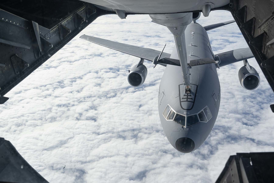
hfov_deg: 63.7
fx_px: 221
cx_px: 137
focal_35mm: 29
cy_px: 92
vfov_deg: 45.0
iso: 31
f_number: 6.3
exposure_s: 1/200
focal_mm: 29
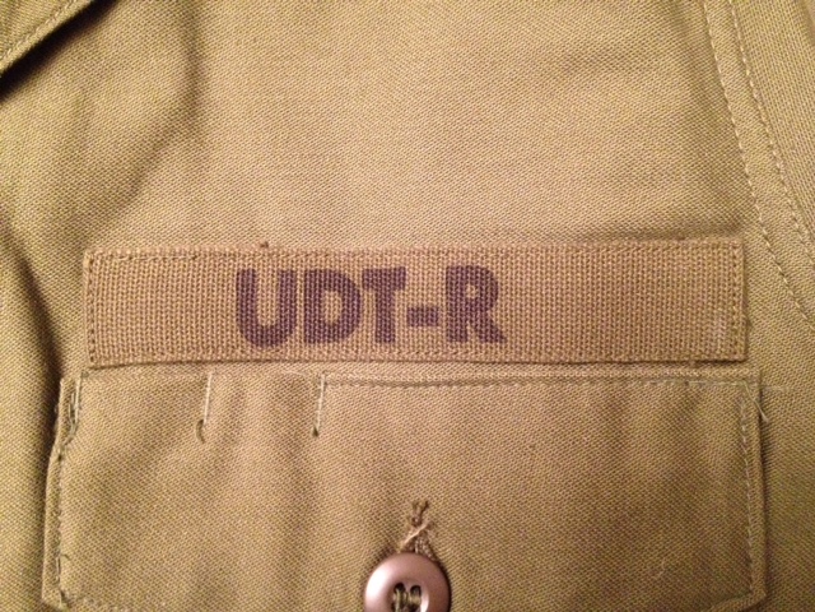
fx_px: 824
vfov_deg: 40.7
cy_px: 306
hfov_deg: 52.6
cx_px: 408
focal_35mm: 35
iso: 500
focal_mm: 4.28
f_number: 2.4
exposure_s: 1/15
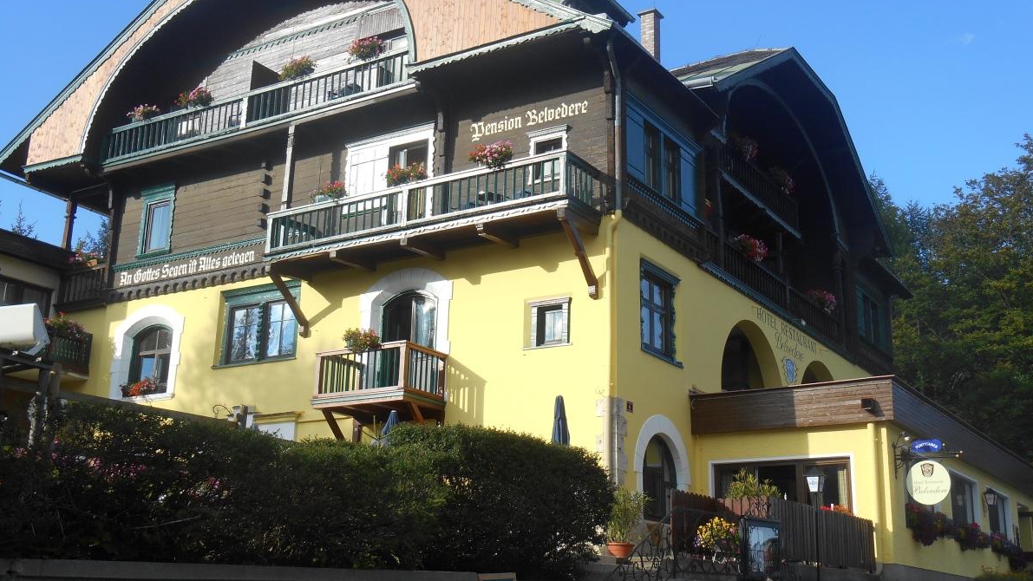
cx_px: 517
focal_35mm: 45
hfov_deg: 45.5
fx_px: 1233
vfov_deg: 26.5
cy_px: 269
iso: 80
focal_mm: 7.2
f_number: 3.9
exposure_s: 1/400
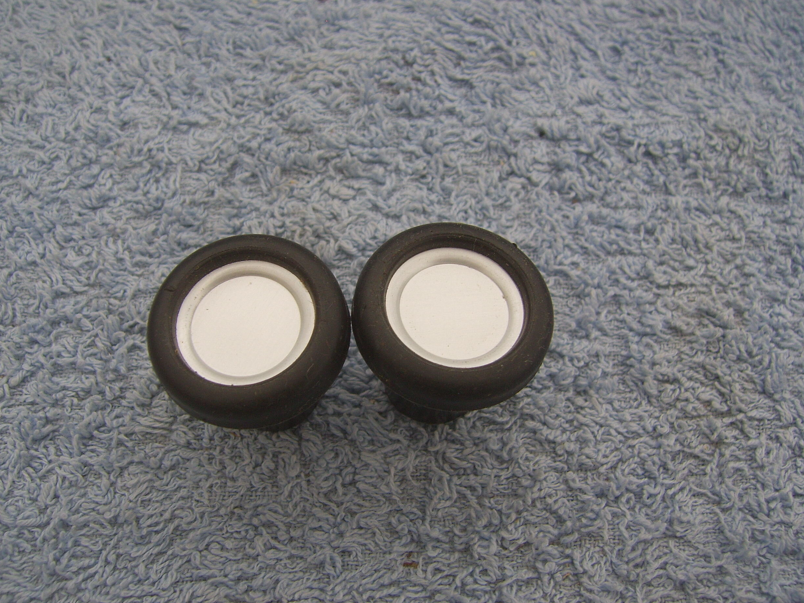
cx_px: 383
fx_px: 929
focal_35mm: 40
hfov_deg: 46.8
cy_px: 308
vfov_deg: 36.0
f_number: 3.5
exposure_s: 1/100
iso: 50
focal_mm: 7.8
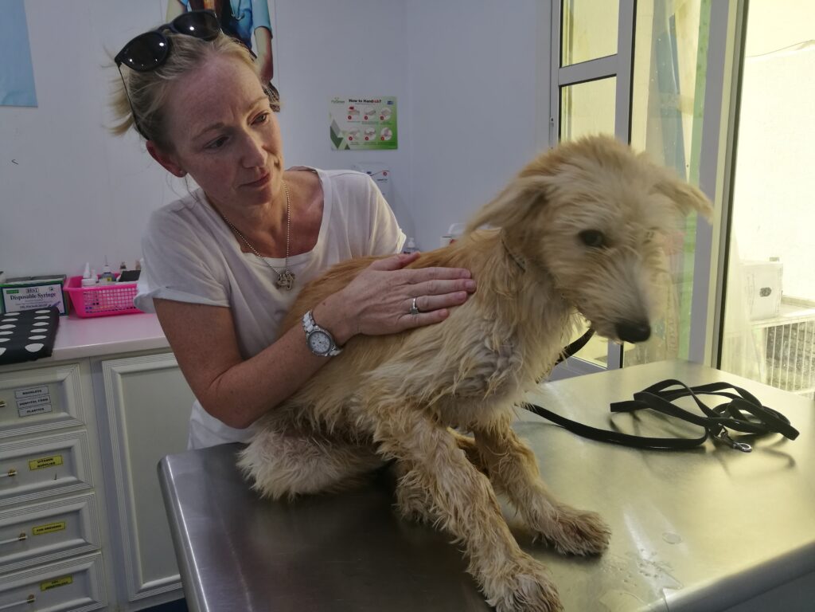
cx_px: 408
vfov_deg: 51.4
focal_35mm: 27
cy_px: 306
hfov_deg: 65.3
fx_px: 636
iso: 100
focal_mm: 4.5
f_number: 2.2
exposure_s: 1/50
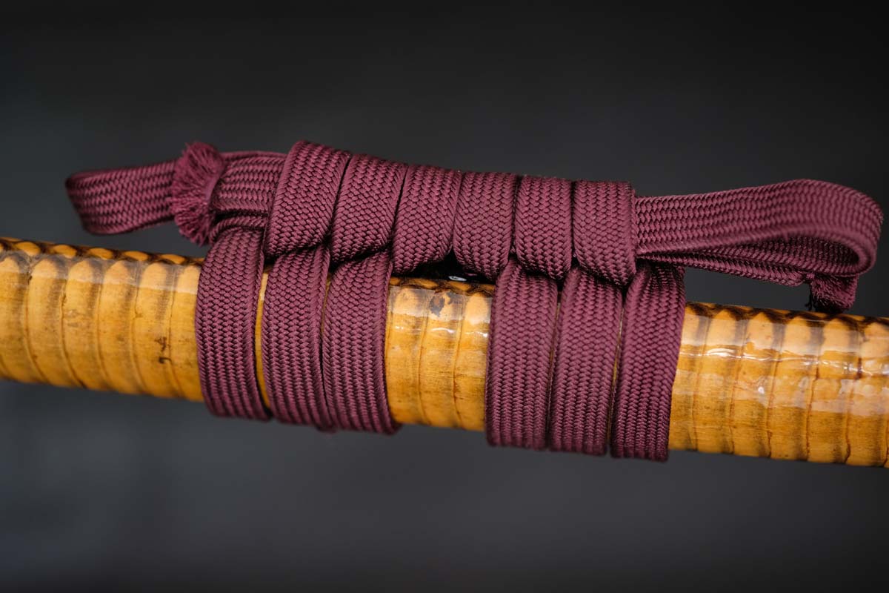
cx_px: 444
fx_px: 2222
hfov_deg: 22.6
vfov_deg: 15.2
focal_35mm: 90
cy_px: 296
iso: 400
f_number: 2.4
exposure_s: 1/8
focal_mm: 60
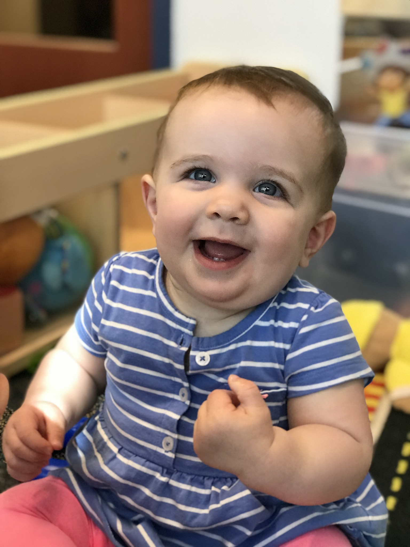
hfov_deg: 25.7
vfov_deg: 33.8
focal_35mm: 57
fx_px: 900
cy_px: 274
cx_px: 205
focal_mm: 6.6
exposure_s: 1/60
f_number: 2.8
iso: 160
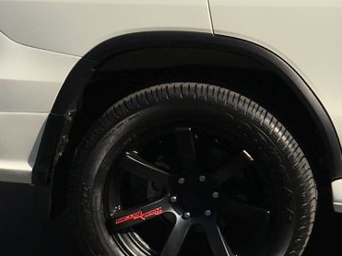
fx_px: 1235
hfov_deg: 14.5
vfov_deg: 11.8
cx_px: 549
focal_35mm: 125
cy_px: 80
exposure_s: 1/1221
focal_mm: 4.15
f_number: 2.2
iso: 25
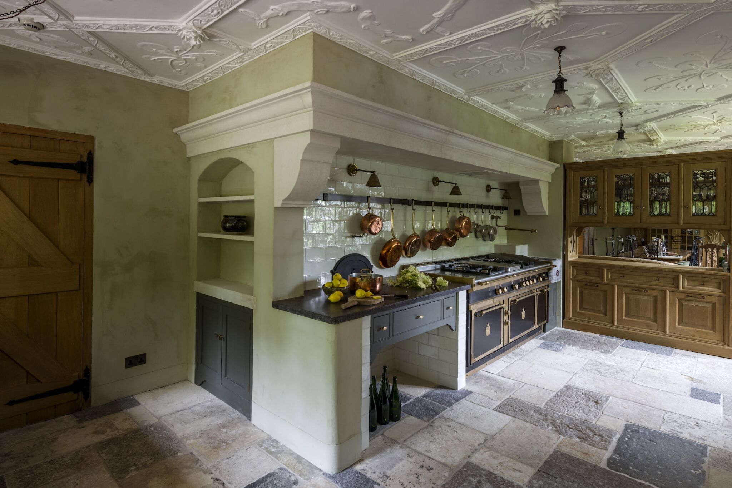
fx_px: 386
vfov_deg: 64.5
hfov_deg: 86.9
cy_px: 244
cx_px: 366
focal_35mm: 19
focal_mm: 19
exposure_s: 1
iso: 200
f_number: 11
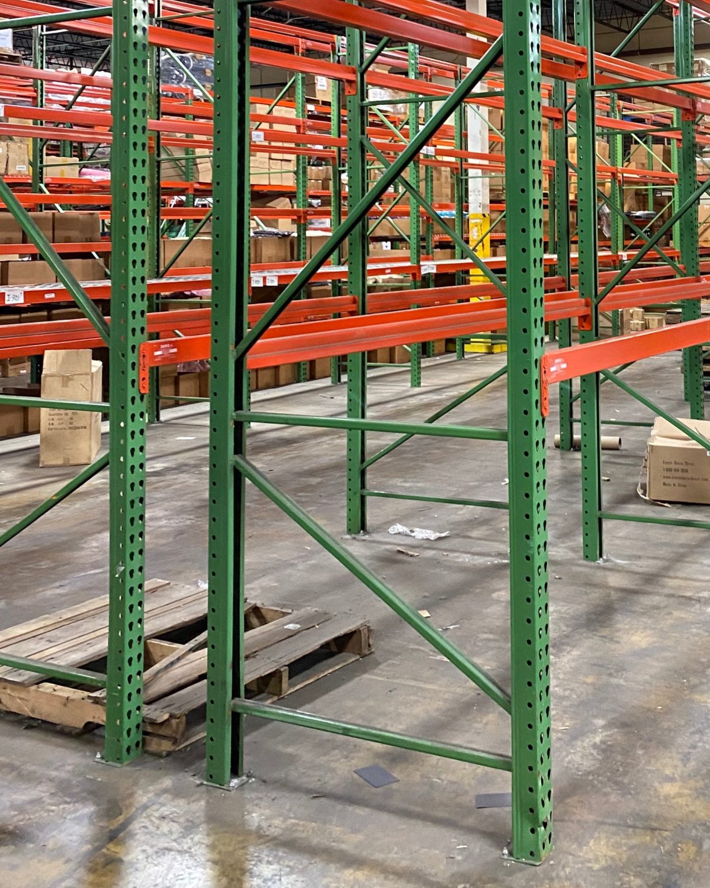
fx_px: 1182
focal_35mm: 45
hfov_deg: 32.7
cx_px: 545
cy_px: 159
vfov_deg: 39.3
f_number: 1.8
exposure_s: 1/40
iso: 500
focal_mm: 4.25
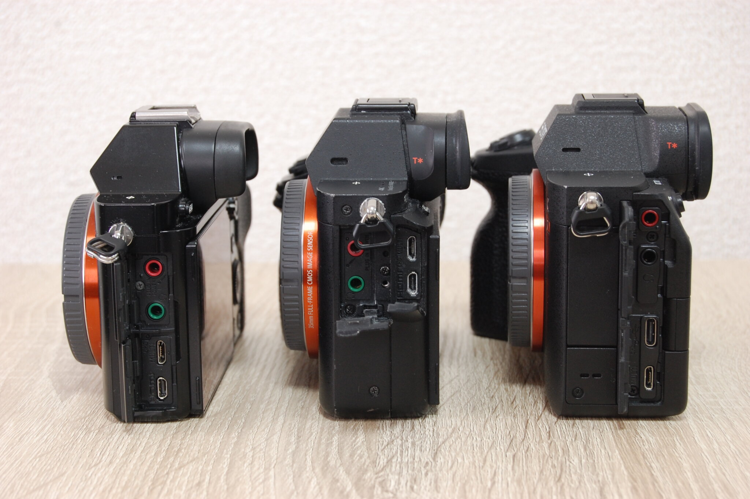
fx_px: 1624
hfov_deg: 26.0
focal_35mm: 78
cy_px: 250
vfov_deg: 17.5
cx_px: 375
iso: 400
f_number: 5.6
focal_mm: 52
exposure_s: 1/5
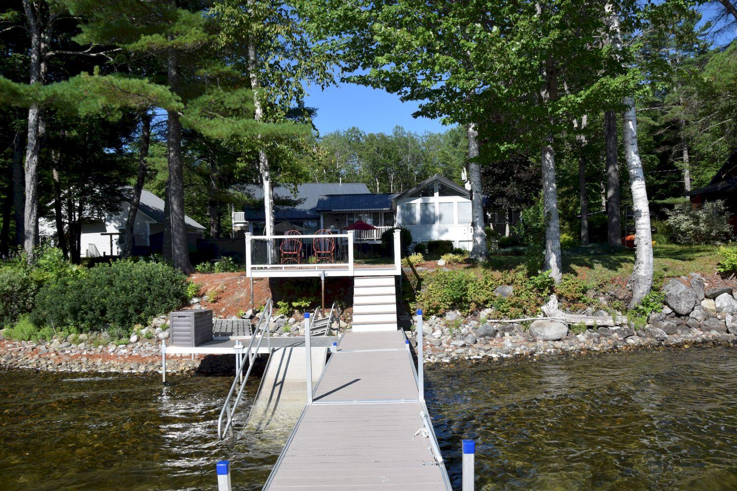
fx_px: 553
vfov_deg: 47.9
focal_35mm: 27
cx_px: 368
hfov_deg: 67.4
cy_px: 246
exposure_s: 1/400
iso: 200
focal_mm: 18
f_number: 10
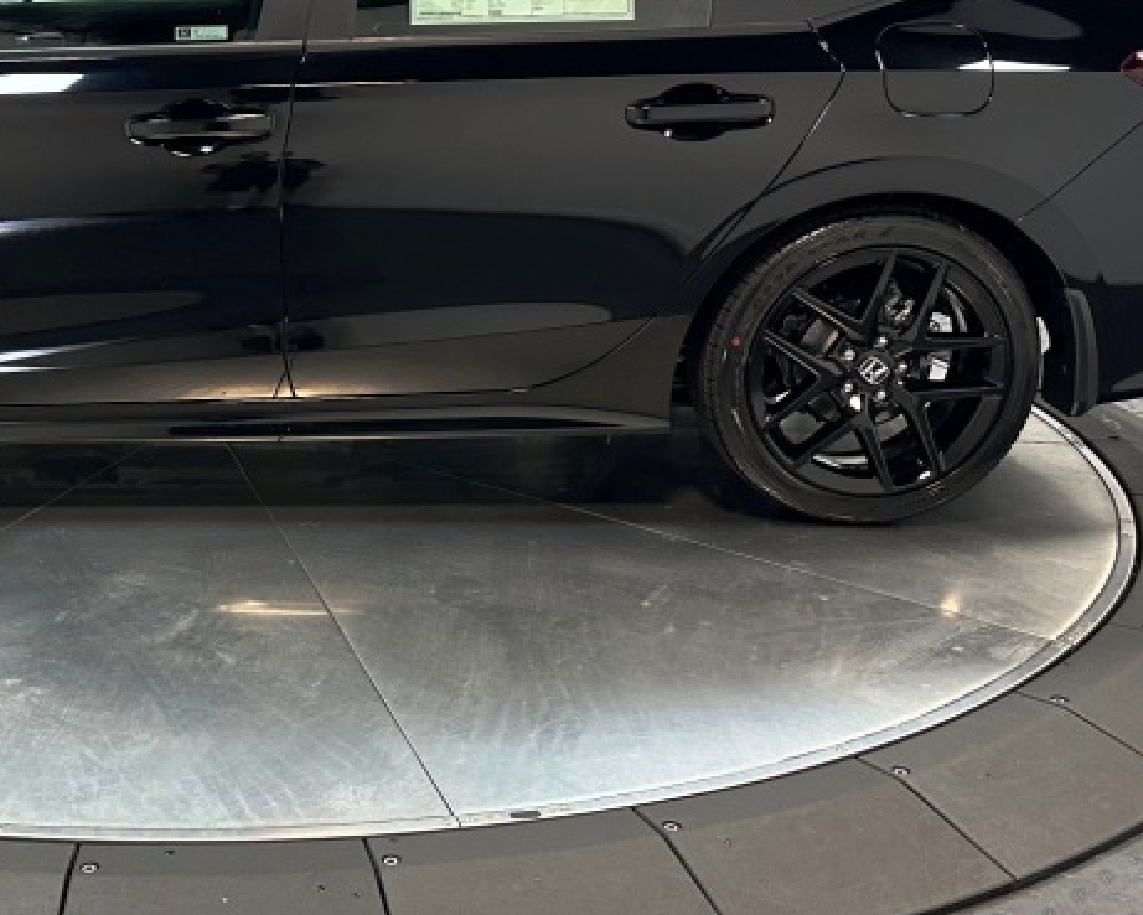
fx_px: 1759
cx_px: 221
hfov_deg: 34.8
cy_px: 402
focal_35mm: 52
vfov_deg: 29.1
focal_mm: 6.86
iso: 320
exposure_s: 1/60
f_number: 1.78
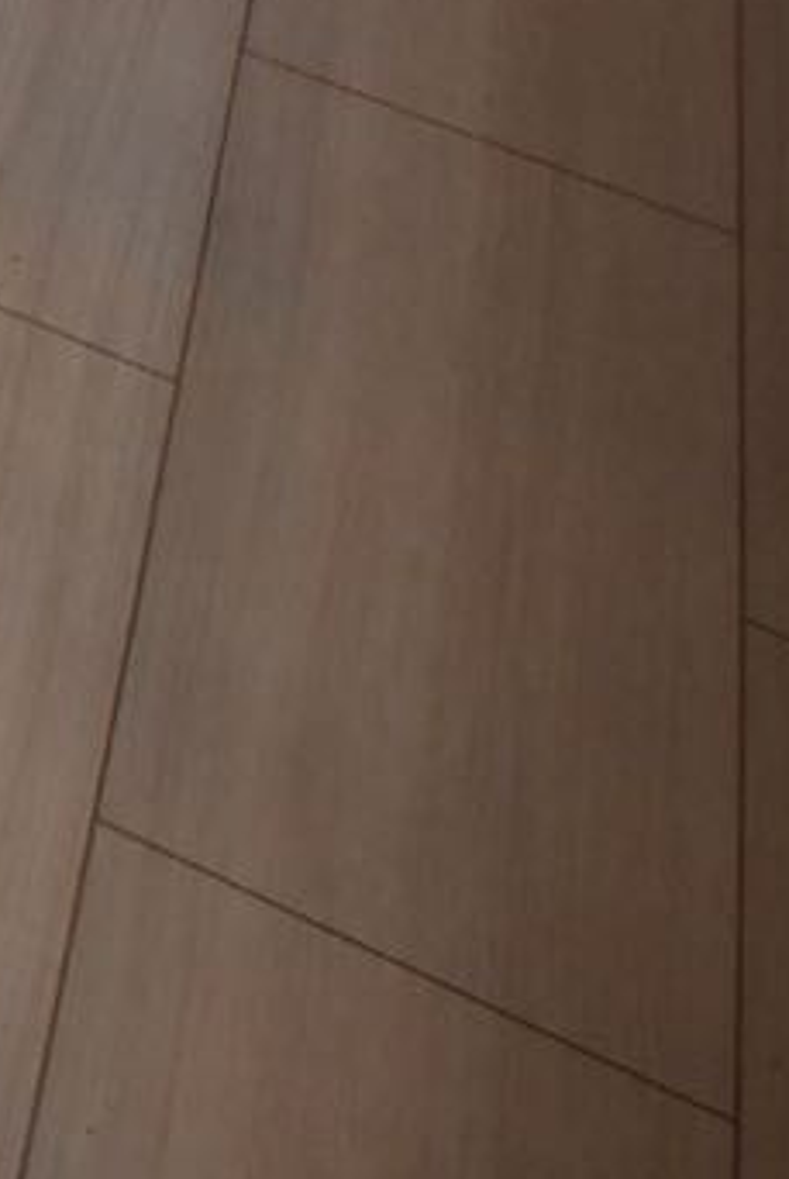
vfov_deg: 18.6
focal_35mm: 79
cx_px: -1120
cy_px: -1058
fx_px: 2589
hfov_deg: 13.0
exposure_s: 1/60
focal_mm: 10
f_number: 4.5
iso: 1800
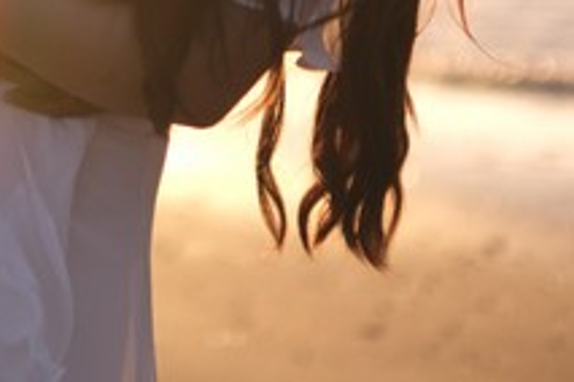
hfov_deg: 8.1
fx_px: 4034
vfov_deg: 5.3
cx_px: -16
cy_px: -457
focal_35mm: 253
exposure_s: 1/2000
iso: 160
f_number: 1
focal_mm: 50
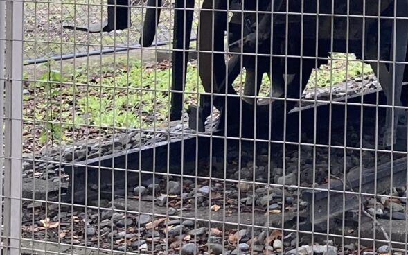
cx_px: 565
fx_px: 1434
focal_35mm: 129
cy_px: -188
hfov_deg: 15.3
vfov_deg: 9.7
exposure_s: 1/121
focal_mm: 3.99
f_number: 1.8
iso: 40
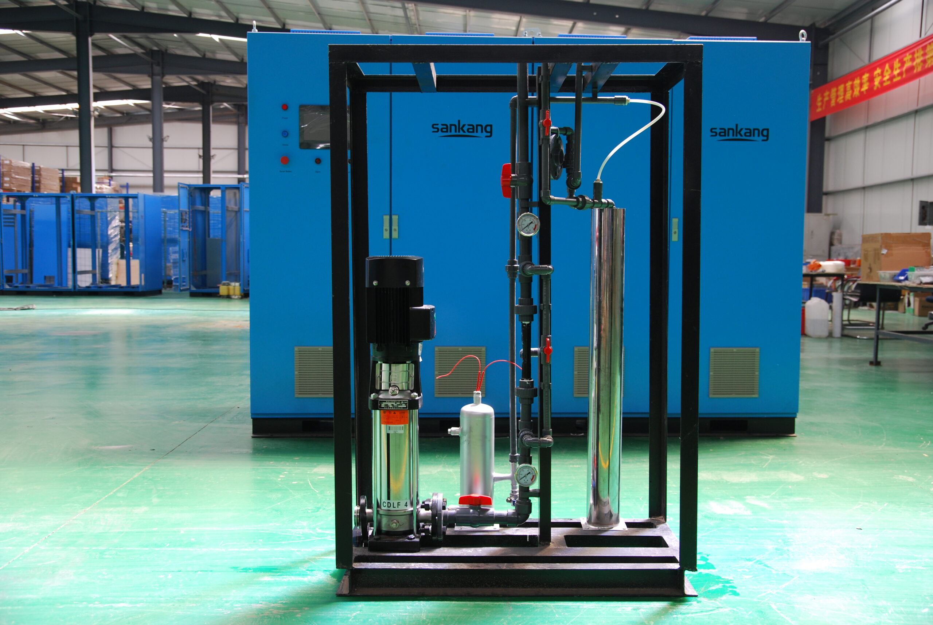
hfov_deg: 53.1
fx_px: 934
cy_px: 312
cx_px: 466
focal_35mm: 36
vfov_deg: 37.0
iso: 200
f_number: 3.5
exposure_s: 1/50
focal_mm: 24
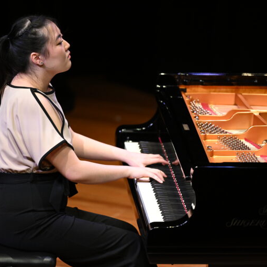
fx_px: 3351
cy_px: 134
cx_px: 157
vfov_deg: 4.6
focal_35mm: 384
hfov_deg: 4.6
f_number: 2.8
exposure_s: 1/500
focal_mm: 300
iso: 4000
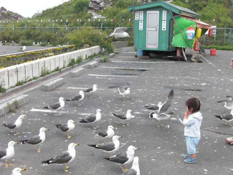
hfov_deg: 40.4
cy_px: 87
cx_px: 115
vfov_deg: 30.9
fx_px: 316
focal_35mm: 47
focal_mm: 8.2
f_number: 3.3
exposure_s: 1/320
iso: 50
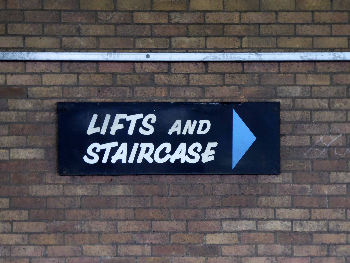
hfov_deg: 24.7
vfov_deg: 18.7
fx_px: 799
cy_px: 132
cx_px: 175
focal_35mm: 79
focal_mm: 13.2
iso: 500
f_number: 4.6
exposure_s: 1/4
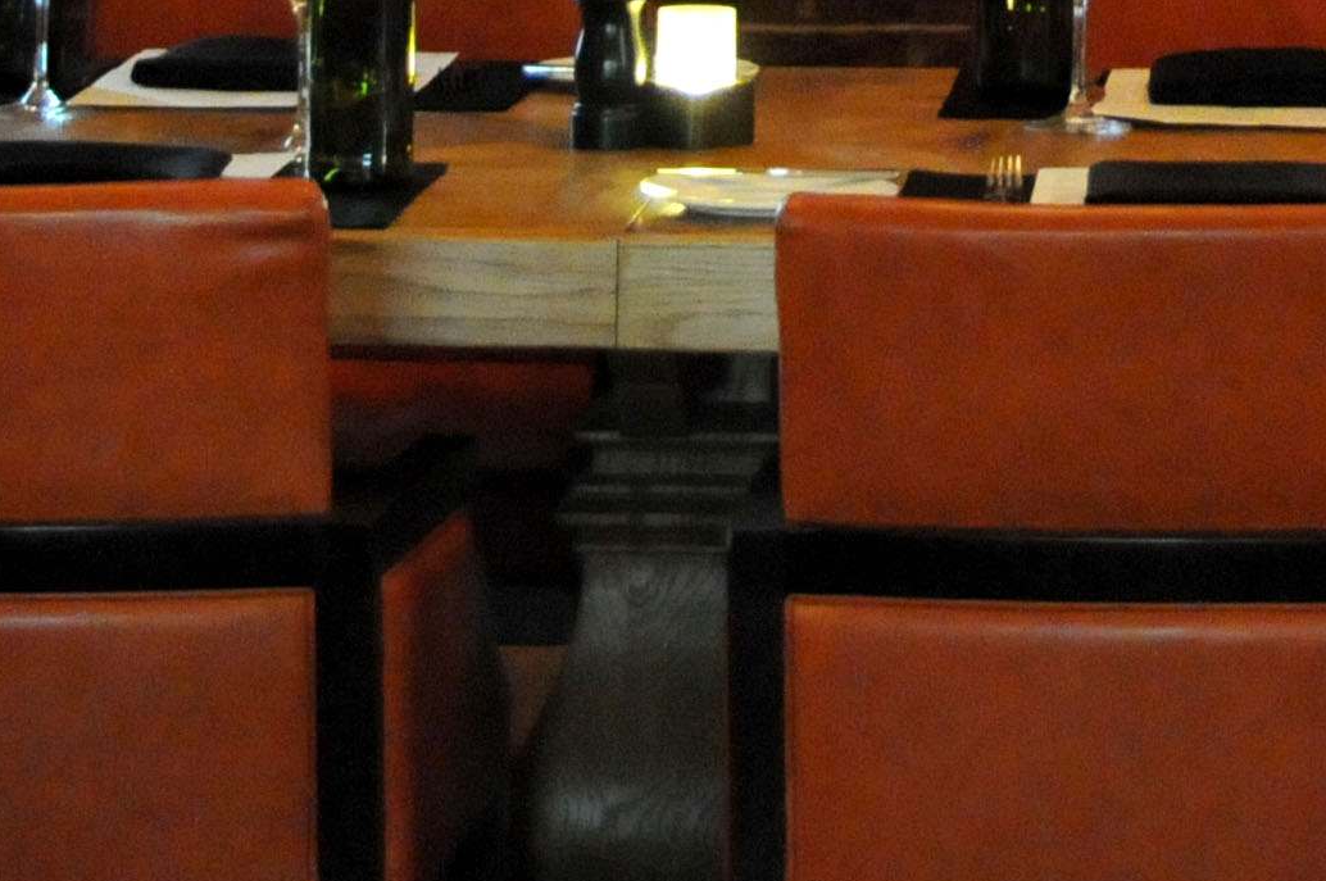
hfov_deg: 10.3
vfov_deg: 6.7
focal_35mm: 199
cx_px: 1348
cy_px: -803
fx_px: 7322
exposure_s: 1/30
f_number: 4.2
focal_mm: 32
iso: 3200
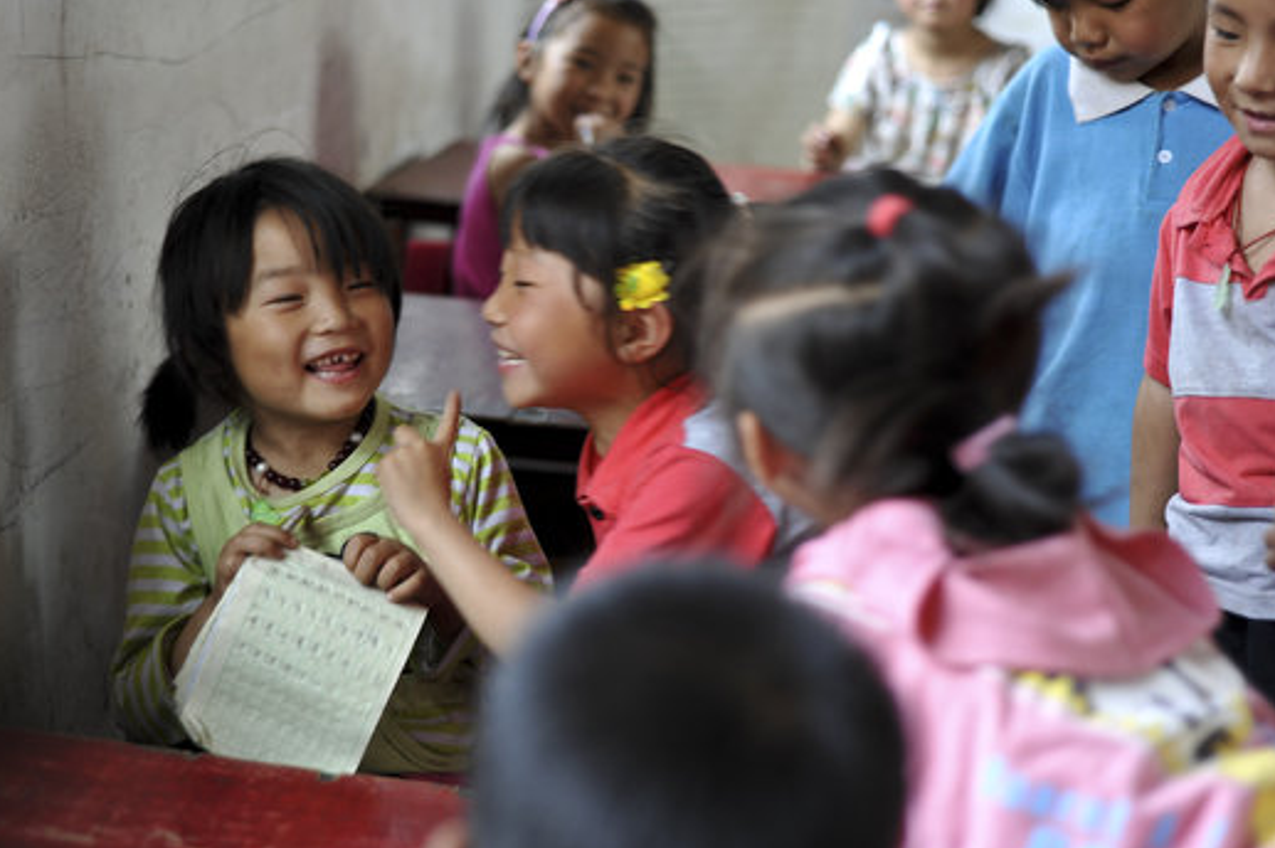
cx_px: 587
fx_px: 2053
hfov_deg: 34.5
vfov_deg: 23.4
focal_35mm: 58
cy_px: 425
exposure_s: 1/60
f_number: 2.5
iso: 200
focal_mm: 50
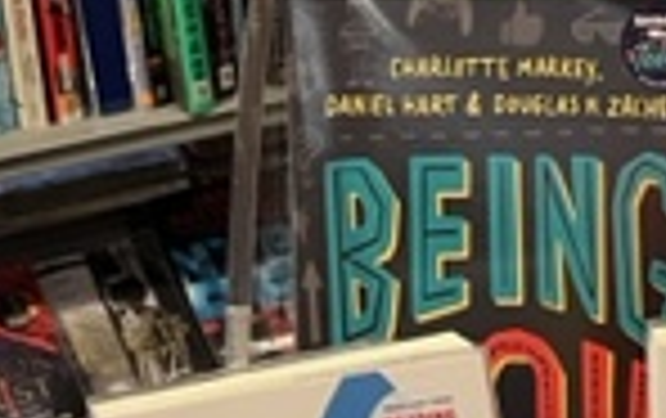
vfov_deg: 11.0
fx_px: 2163
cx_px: 886
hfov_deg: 16.5
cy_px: 283
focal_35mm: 119
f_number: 1.6
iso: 200
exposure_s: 1/60
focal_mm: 5.1
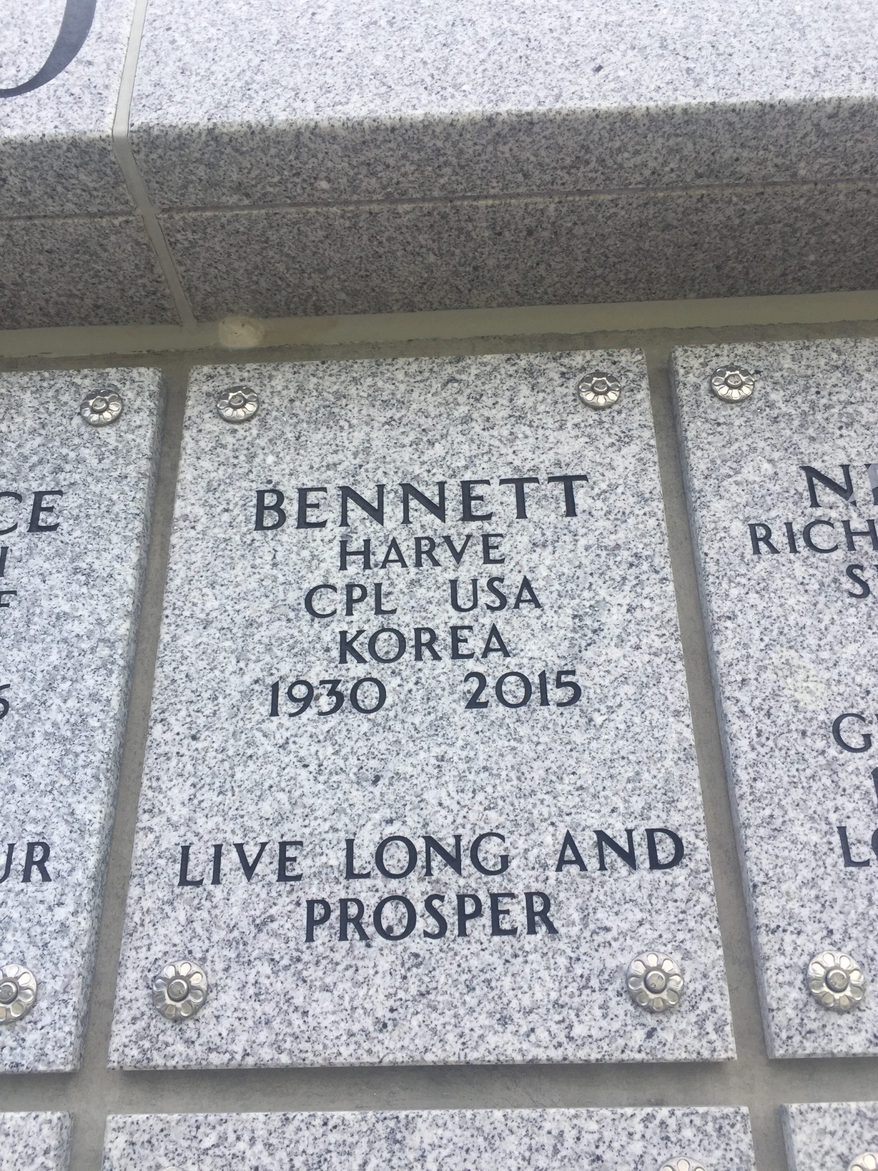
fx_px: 981
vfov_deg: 61.7
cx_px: 439
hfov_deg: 48.2
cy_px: 586
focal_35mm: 29
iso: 32
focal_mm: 4.15
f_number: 2.2
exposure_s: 1/377
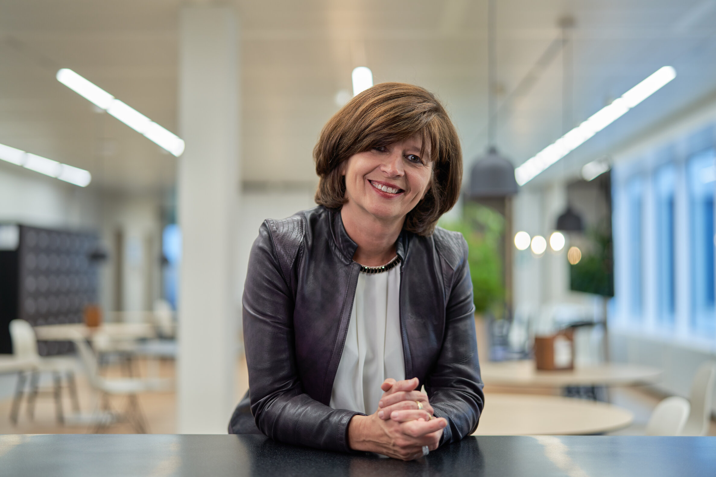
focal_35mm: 50
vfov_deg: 27.0
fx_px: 994
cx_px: 358
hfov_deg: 39.6
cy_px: 238
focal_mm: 50
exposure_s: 1/125
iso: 100
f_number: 1.4
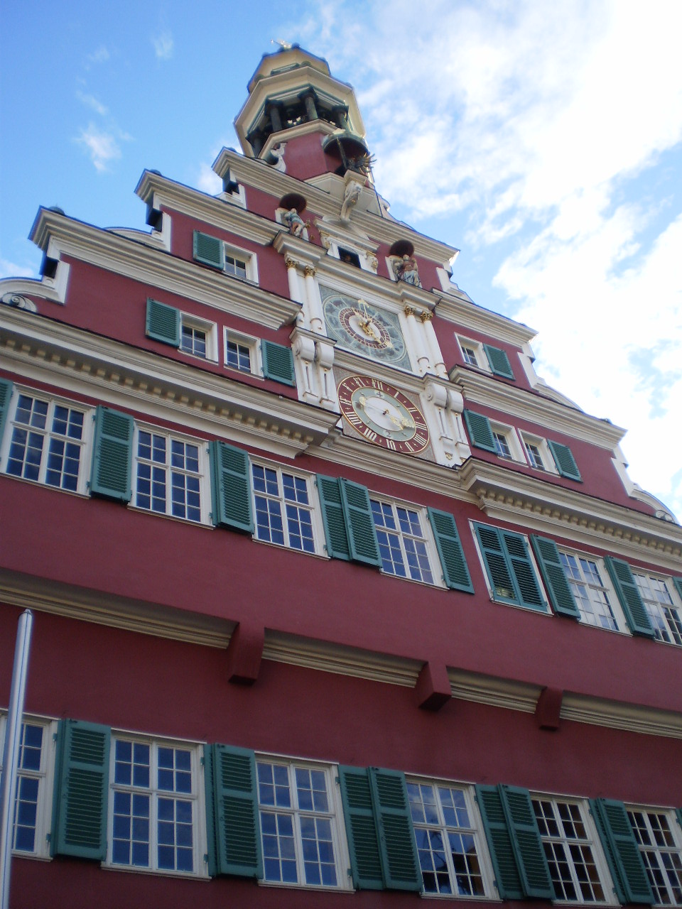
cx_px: 341
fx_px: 946
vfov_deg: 51.4
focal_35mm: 36
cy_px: 454
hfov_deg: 39.7
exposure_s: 1/250
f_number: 3.1
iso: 64
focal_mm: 6.3
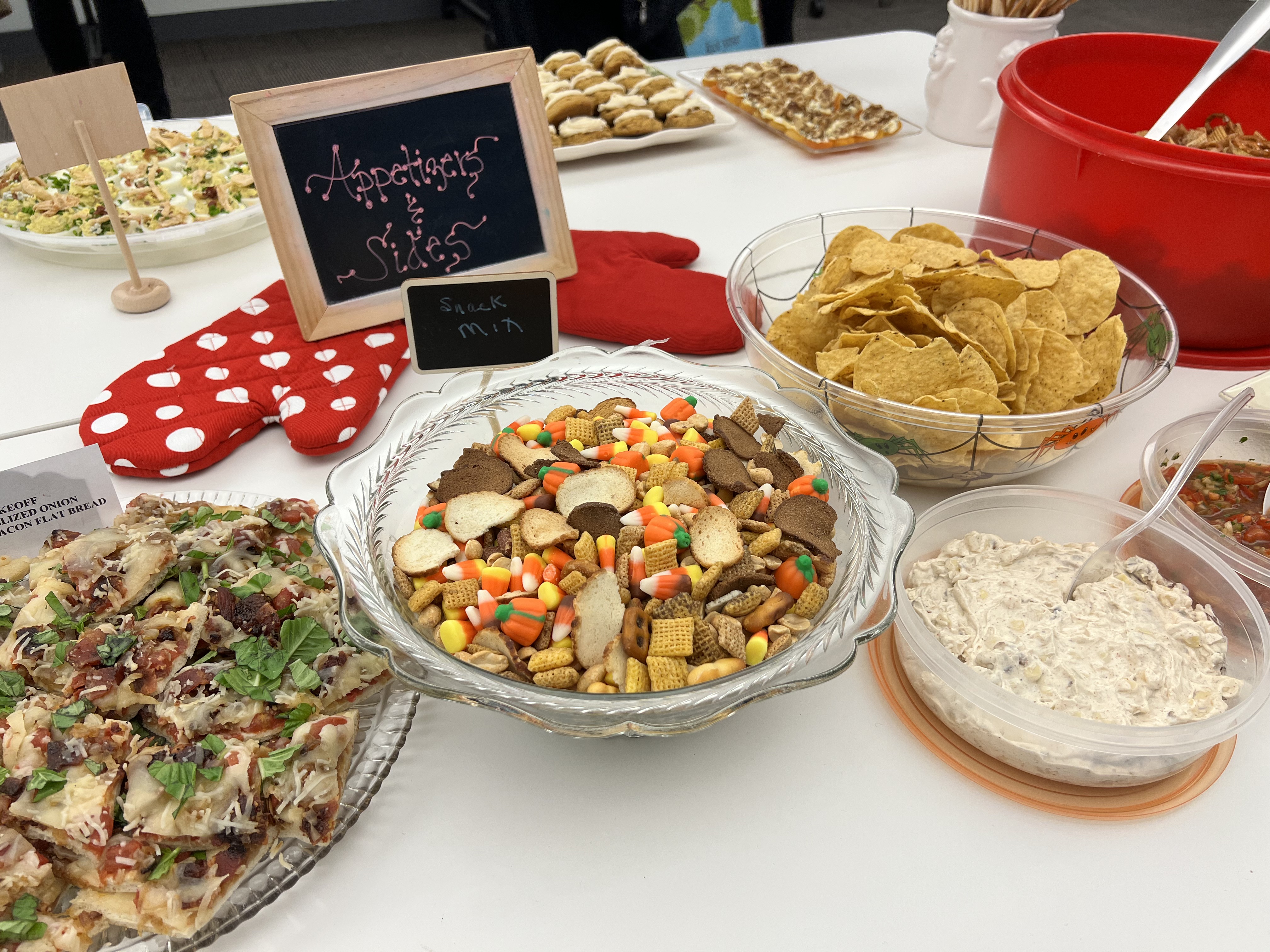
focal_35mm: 26
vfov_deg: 53.1
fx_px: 954
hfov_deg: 67.3
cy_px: 476
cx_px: 635
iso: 80
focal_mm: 5.7
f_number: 1.5
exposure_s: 1/120
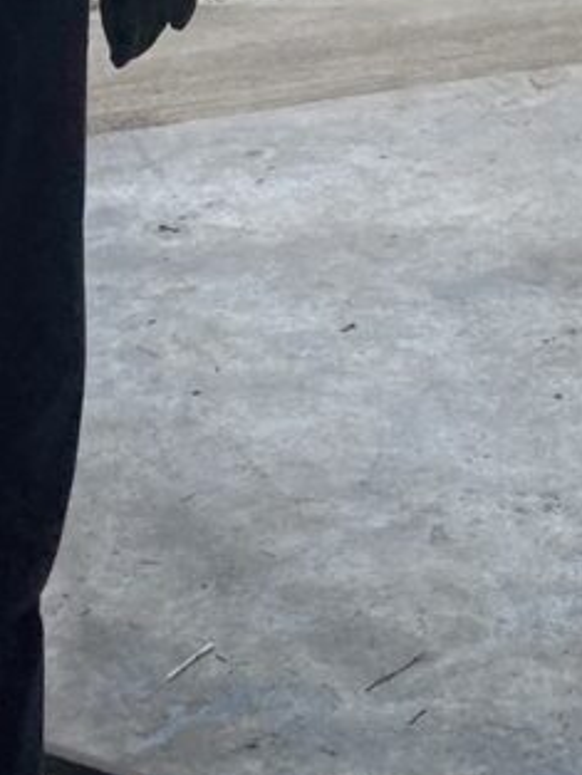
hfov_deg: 17.3
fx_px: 1904
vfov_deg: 19.4
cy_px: -456
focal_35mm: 85
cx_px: 394
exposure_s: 1/1206
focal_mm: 4.25
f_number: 1.8
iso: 32
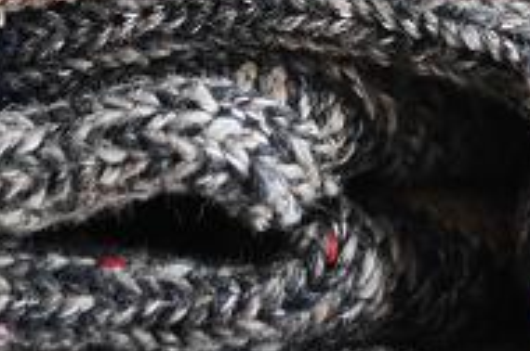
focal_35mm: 152
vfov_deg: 8.5
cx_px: 370
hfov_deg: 13.5
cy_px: -358
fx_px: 2234
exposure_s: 1/100
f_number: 4.8
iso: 2000
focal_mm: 32
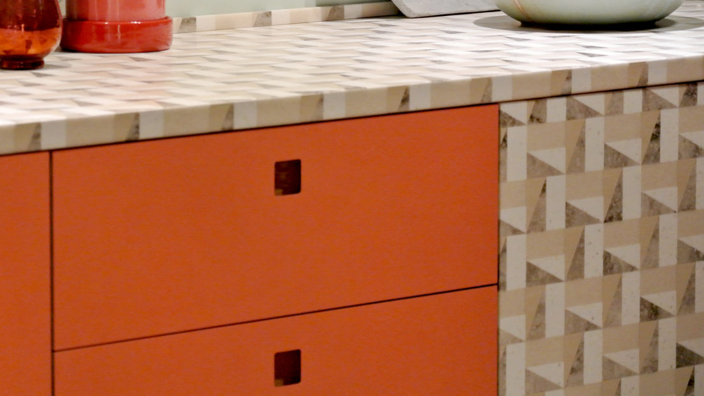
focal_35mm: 175
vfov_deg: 6.9
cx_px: 235
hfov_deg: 12.3
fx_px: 3267
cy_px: 71
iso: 800
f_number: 4
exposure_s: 1/30
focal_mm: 44.2
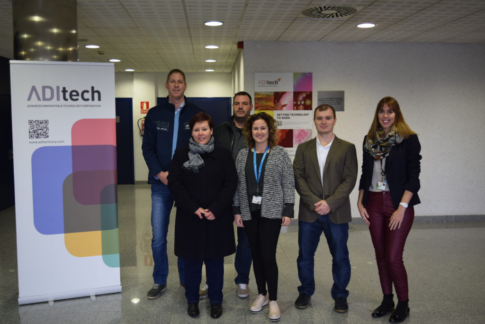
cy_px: 162
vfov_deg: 36.9
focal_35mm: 36
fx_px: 485
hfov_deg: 53.1
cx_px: 242
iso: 500
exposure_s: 1/30
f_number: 4
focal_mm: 24
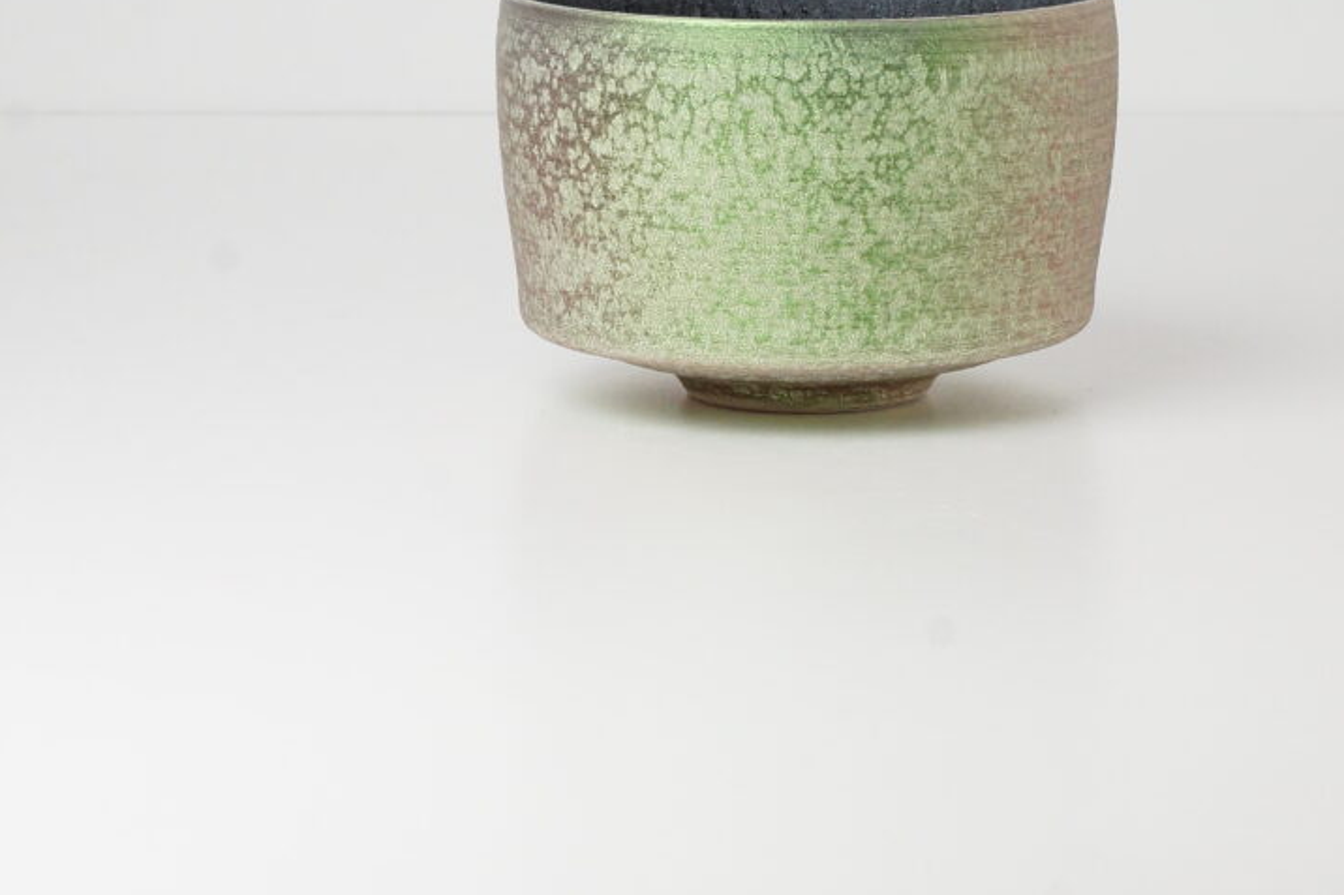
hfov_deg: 12.8
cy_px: 94
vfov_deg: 8.5
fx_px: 6009
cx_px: 837
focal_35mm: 161
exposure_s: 1/15
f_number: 14
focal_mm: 50
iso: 400
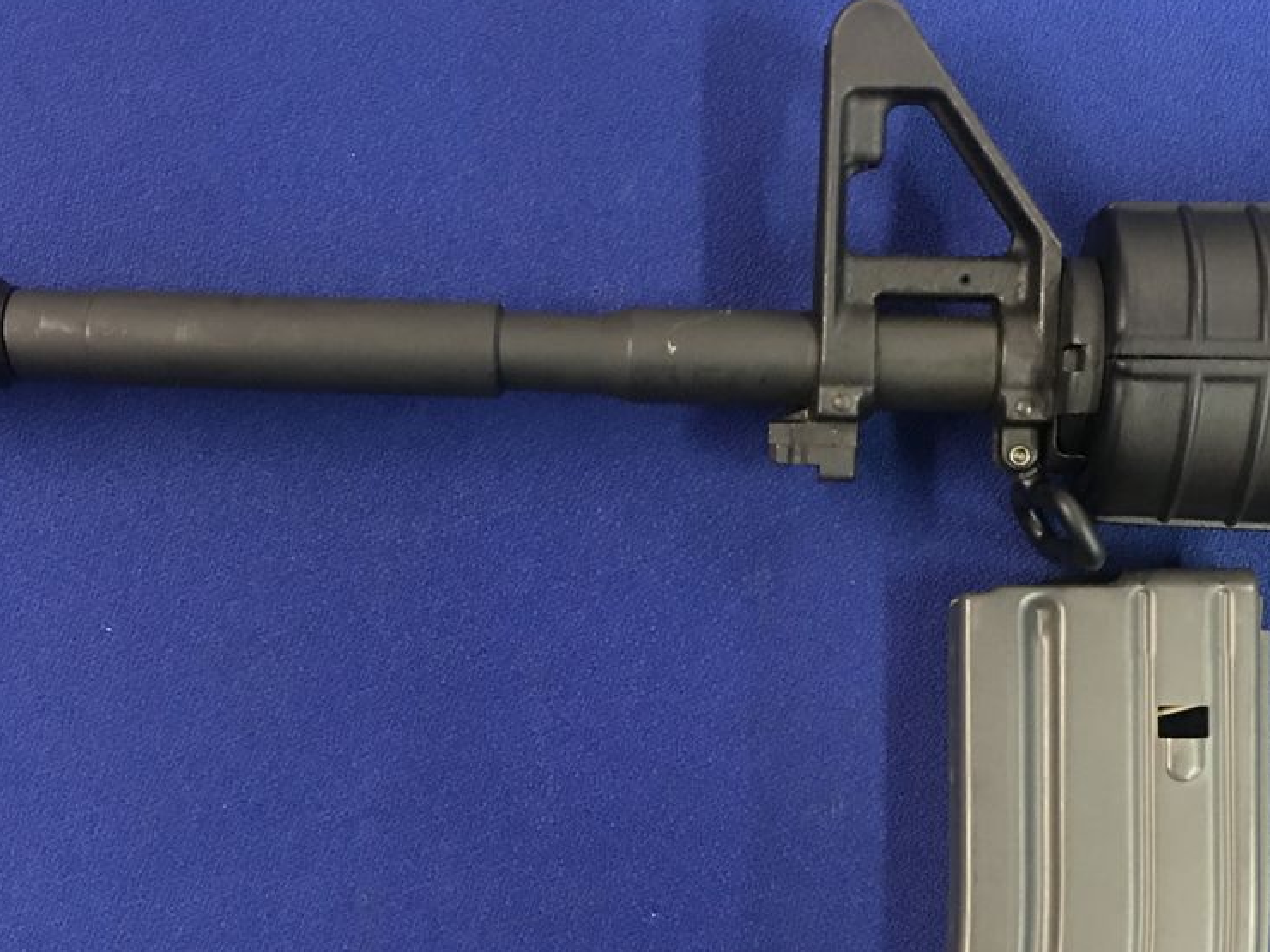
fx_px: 1724
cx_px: 690
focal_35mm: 47
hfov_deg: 40.4
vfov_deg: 30.4
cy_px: 698
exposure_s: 1/4
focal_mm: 4.15
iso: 64
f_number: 2.2
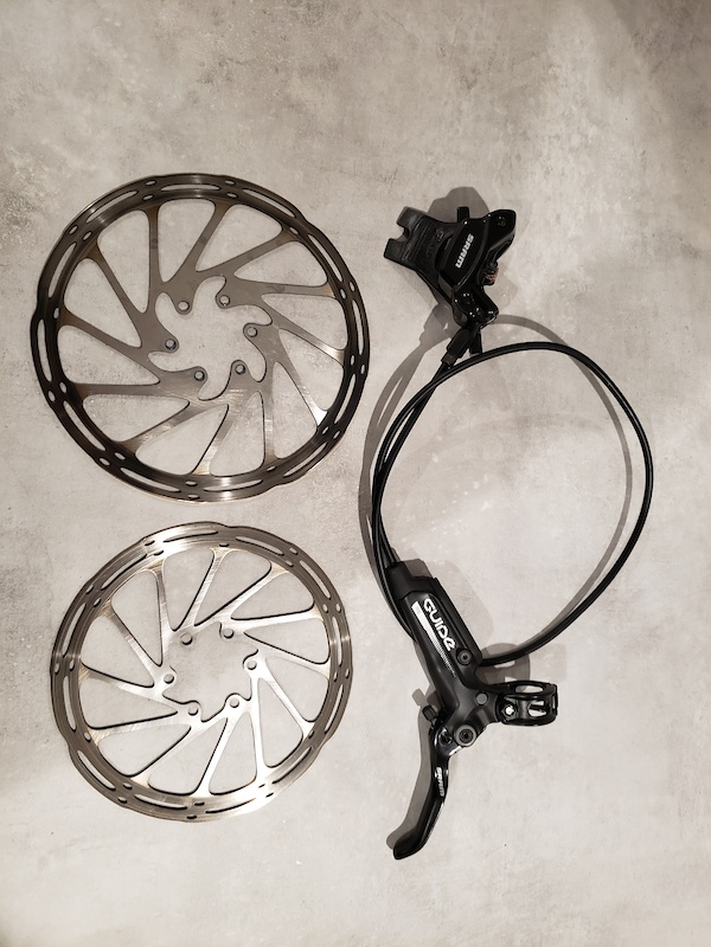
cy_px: 474
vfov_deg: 67.3
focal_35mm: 26
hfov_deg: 53.1
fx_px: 712
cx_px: 356
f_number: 1.5
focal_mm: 4.3
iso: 250
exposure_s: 1/20
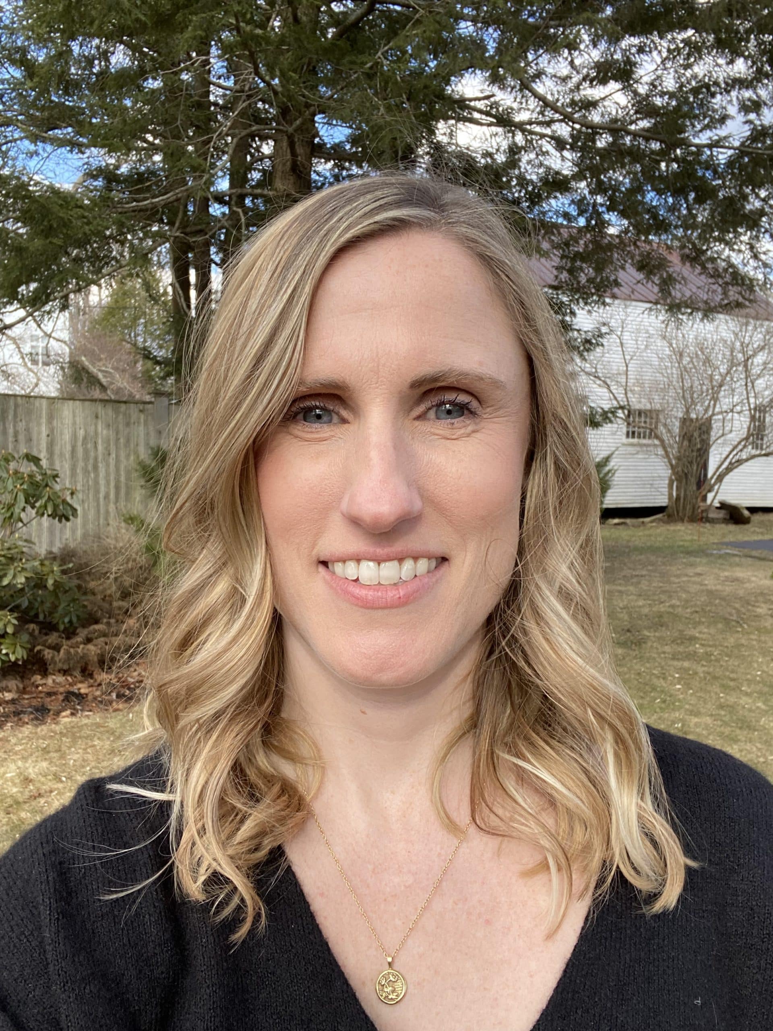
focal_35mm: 30
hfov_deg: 46.8
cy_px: 516
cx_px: 386
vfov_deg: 60.0
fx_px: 893
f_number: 2.2
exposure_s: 1/224
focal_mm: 2.71
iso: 25
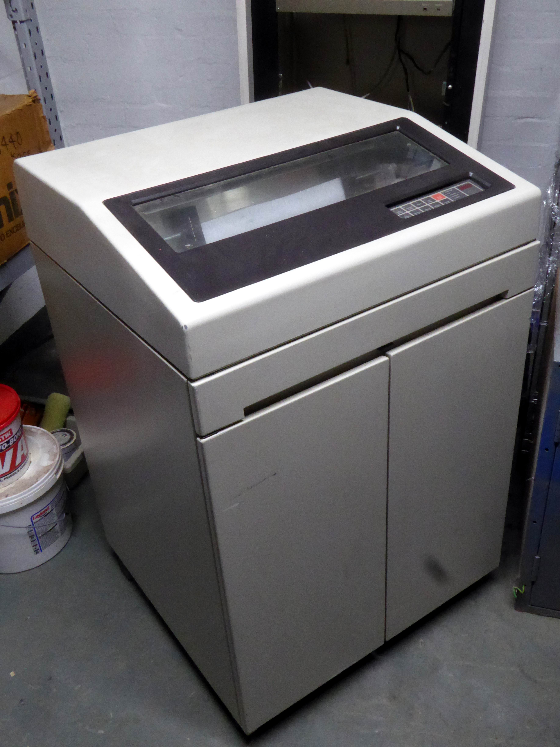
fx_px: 755
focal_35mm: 35
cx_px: 280
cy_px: 374
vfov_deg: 52.6
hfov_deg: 40.7
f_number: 8
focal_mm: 6.3
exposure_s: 1/15
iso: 800
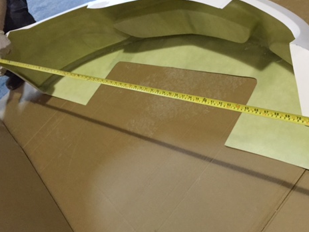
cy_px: 106
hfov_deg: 46.3
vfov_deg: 35.9
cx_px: 195
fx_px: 357
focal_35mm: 40
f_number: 2.2
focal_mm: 4.15
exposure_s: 1/33
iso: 200
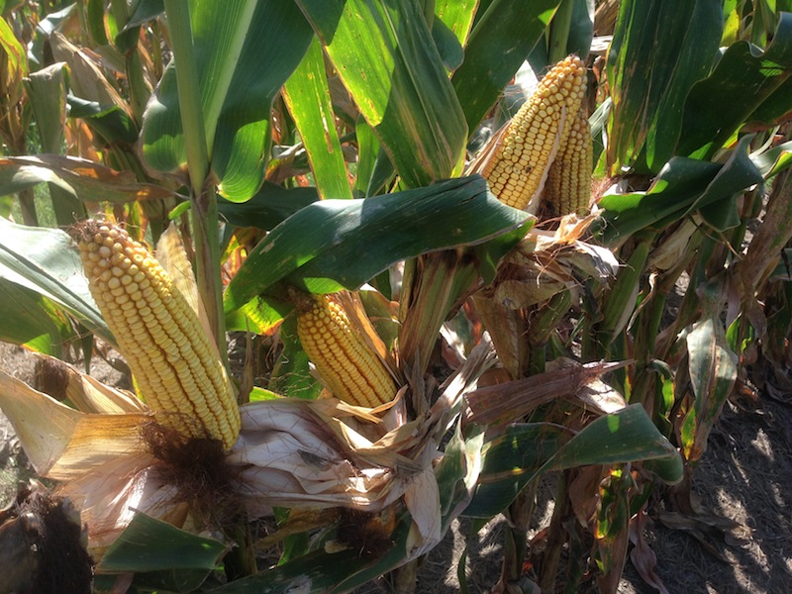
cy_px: 297
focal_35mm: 33
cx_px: 396
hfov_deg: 55.4
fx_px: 755
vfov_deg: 42.9
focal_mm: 4.12
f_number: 2.4
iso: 50
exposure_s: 1/444
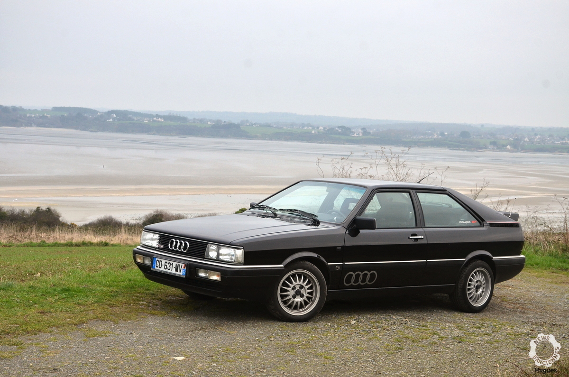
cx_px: 284
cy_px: 188
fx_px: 994
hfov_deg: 32.0
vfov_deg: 21.5
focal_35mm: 63
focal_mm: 42
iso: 640
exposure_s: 1/250
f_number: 8
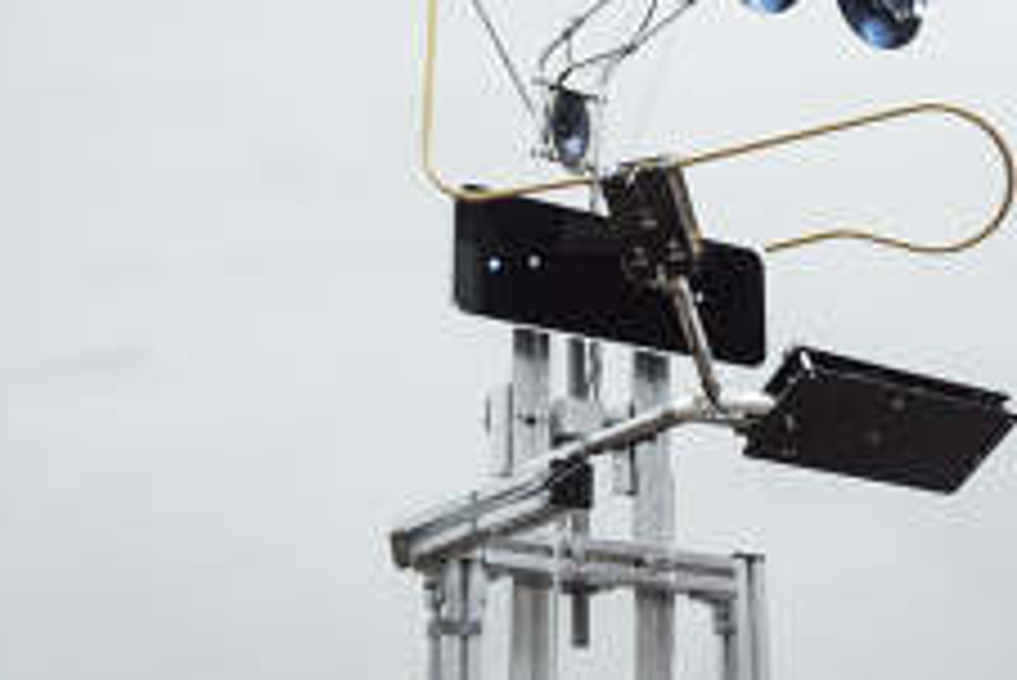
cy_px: 338
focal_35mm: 62
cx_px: 657
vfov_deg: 21.9
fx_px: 1753
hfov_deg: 32.2
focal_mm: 35
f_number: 4.5
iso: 1000
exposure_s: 1/50
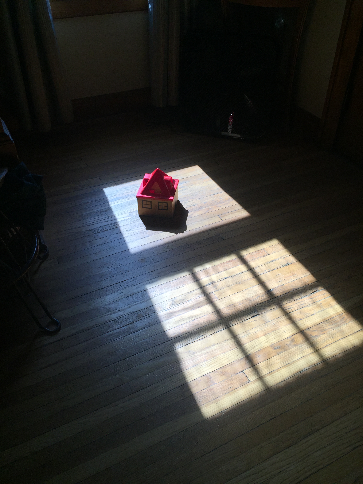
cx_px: 182
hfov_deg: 48.2
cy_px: 242
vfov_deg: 61.7
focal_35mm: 29
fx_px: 405
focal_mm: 4.15
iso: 32
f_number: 2.2
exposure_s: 1/719
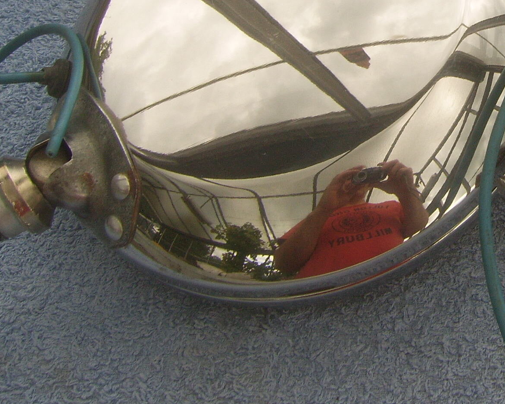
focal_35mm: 82
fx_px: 1226
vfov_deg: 18.2
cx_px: 504
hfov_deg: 22.4
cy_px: -9
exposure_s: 1/100
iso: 50
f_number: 6.4
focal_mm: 7.8
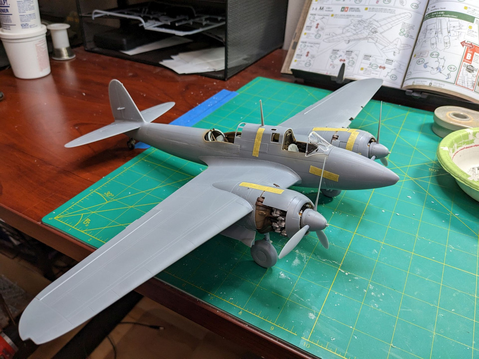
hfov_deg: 65.3
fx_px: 374
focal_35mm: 27
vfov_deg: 51.3
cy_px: 180
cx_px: 240
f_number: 1.73
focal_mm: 4.38
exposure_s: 1/120
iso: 64
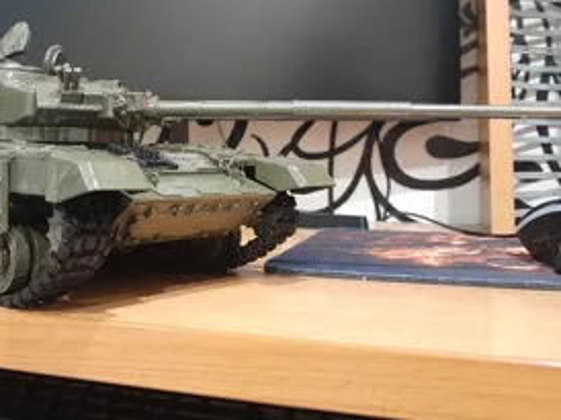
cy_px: 121
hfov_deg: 48.3
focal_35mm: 38
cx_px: 192
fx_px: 615
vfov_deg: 37.0
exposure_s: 1/10
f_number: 1.8
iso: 800
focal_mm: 3.98
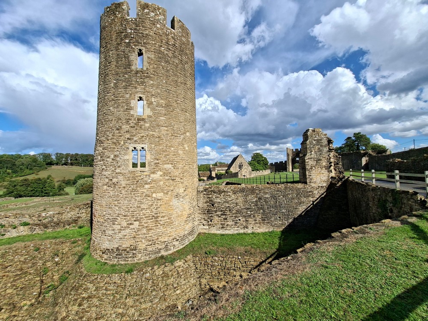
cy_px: 160
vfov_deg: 89.9
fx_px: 161
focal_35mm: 13
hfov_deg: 106.2
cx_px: 214
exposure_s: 1/1464
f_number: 2.2
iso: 40
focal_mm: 1.74
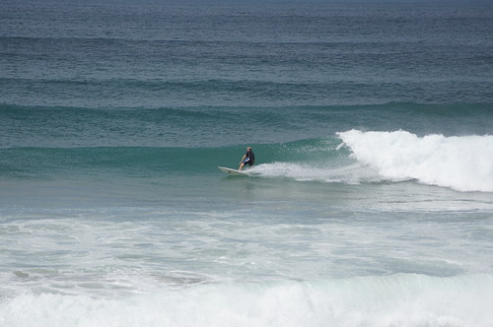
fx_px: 4103
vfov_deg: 4.6
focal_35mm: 300
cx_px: 246
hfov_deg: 6.9
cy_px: 164
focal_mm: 200
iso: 100
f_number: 6.3
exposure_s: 1/1600
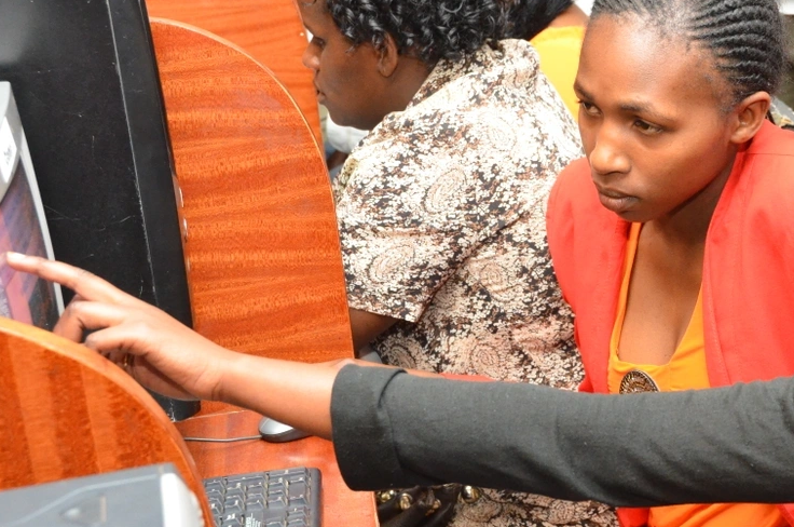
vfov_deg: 15.5
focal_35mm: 88
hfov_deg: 23.0
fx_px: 1937
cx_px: 583
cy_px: 303
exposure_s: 1/125
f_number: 6.3
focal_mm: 36
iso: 3200
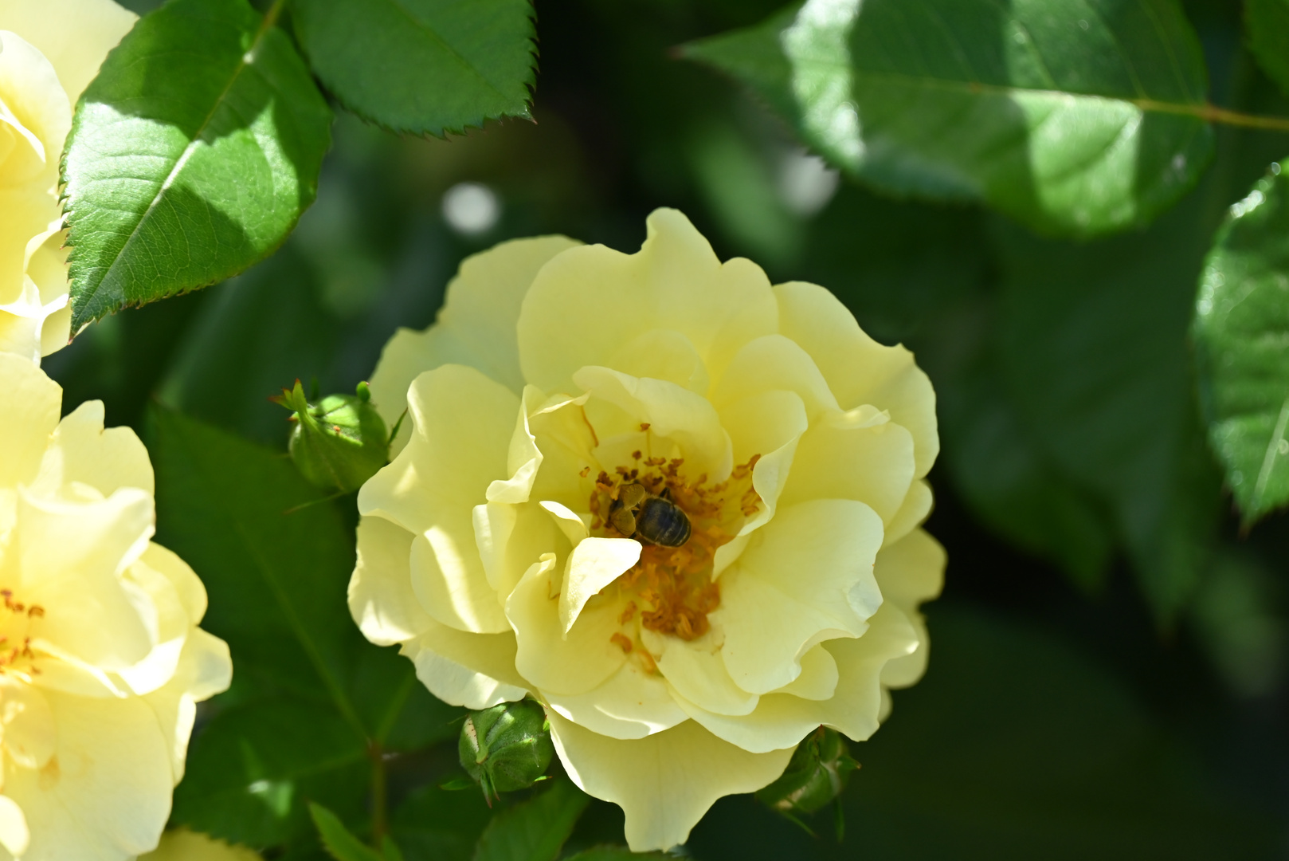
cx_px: 644
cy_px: 430
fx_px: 7163
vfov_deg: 6.9
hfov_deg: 10.3
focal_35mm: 200
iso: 640
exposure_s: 1/800
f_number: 6.3
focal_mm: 200
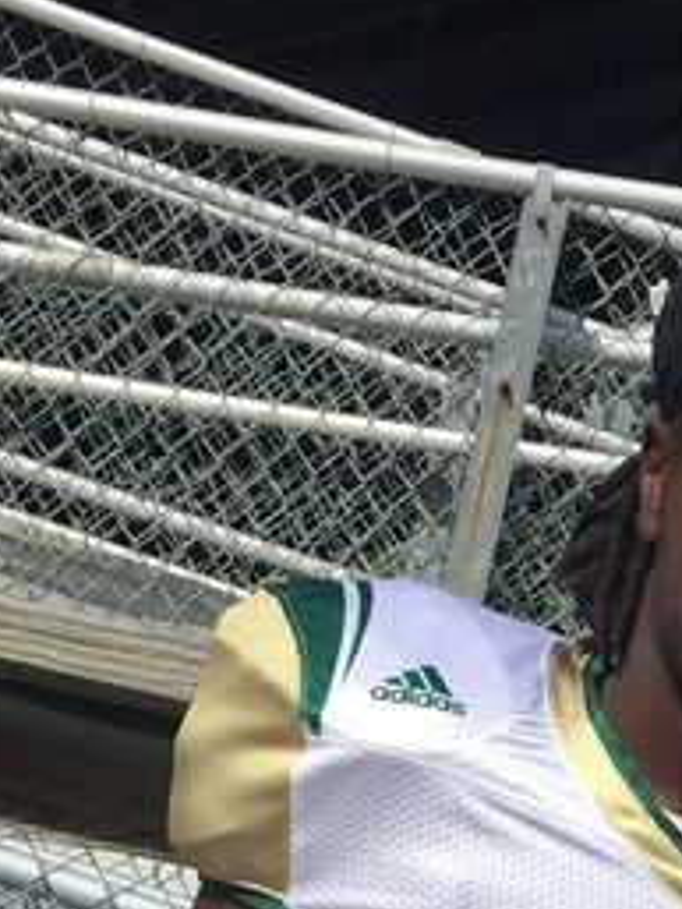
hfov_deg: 11.6
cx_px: 456
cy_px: 1696
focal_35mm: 128
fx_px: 3360
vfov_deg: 13.6
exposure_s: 1/3597
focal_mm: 4.15
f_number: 2.2
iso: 32
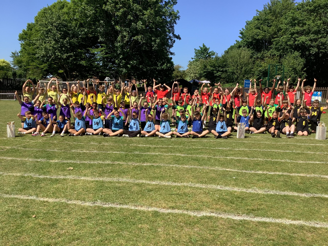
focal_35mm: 31
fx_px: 294
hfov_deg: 58.4
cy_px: 123
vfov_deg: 45.4
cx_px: 164
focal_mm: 3.3
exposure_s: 1/1031
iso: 25
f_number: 2.4
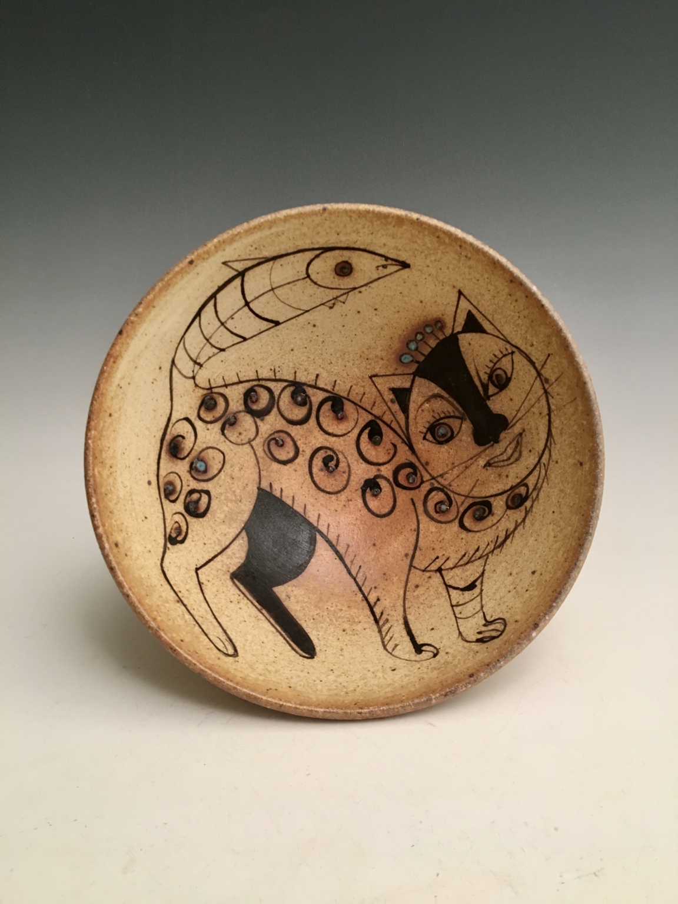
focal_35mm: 29
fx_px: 757
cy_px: 452
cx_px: 339
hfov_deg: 48.2
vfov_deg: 61.7
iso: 100
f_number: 2.2
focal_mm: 4.15
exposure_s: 1/30
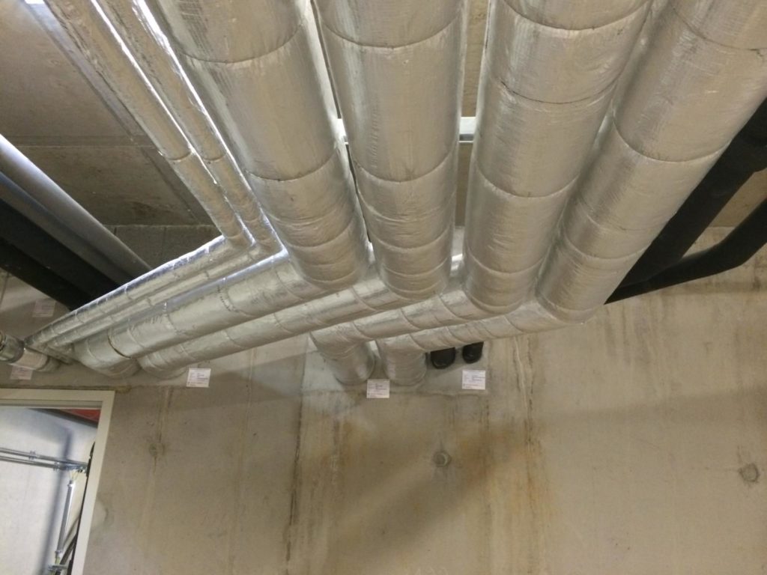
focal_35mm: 30
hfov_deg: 60.0
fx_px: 665
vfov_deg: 46.8
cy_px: 288
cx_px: 384
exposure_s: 1/24
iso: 320
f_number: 2.2
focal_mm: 4.12
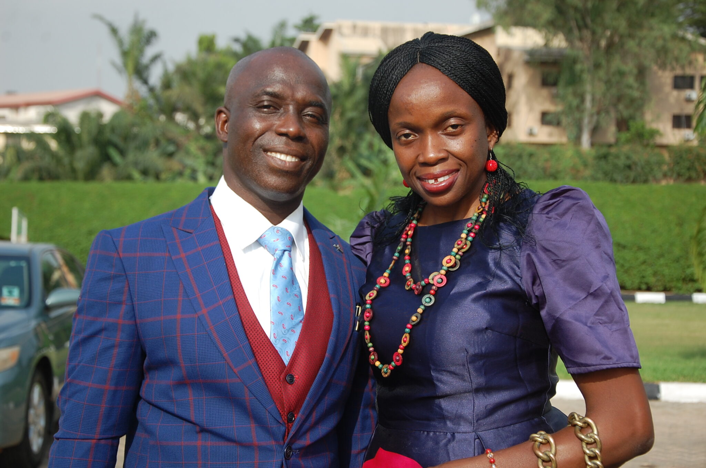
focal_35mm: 135
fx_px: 2643
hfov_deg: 15.2
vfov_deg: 10.1
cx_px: 353
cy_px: 234
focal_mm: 90
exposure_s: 1/500
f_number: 6.3
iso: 200
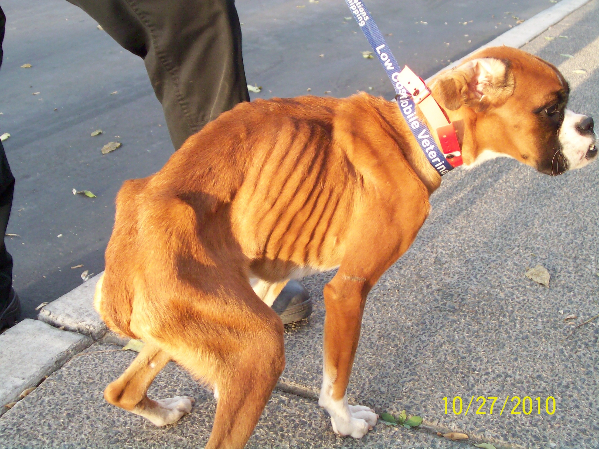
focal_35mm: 45
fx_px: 779
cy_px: 224
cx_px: 300
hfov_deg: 42.1
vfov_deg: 32.2
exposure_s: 1/114
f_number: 3
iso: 80
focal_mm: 7.6
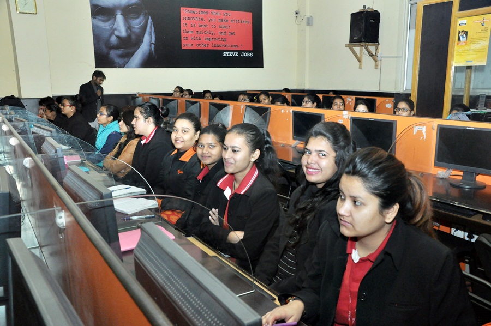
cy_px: 163
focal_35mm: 33
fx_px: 450
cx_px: 246
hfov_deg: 57.3
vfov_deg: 39.9
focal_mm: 22
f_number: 7.1
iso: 1000
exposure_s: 1/125
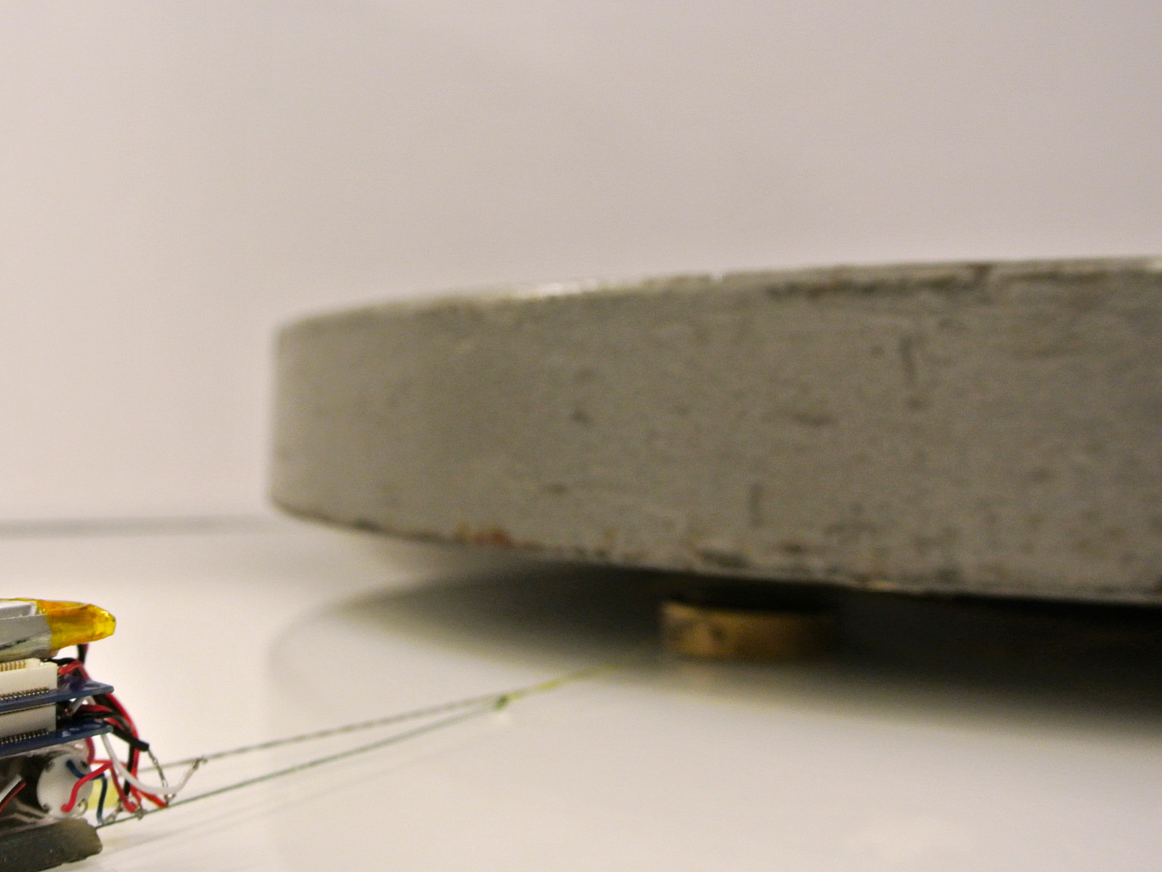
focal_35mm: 43
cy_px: 495
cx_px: 391
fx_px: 1444
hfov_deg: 43.3
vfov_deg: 33.6
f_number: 4.5
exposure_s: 1/60
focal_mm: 11.8
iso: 400
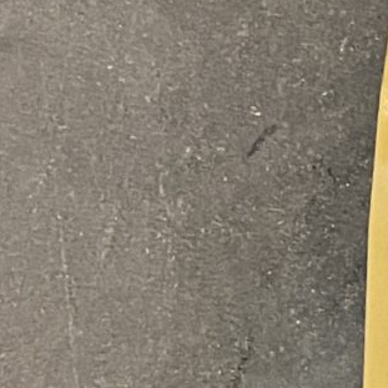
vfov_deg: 9.3
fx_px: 2397
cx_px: 1124
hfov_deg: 8.1
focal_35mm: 189
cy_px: 143
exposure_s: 1/33
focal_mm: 5.1
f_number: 1.6
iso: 400
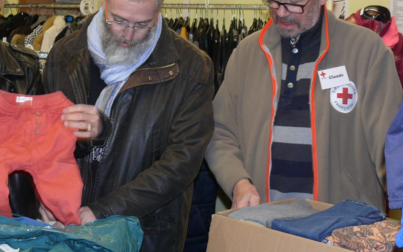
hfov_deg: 24.9
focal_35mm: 82
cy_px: 101
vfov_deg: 15.9
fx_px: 901
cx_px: 102
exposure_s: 1/30
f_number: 2.8
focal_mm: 8.4
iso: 100
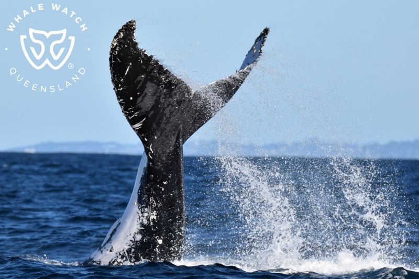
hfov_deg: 4.2
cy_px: 140
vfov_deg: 2.8
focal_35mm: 495
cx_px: 210
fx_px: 5760
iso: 400
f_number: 7.1
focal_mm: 330
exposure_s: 1/1600
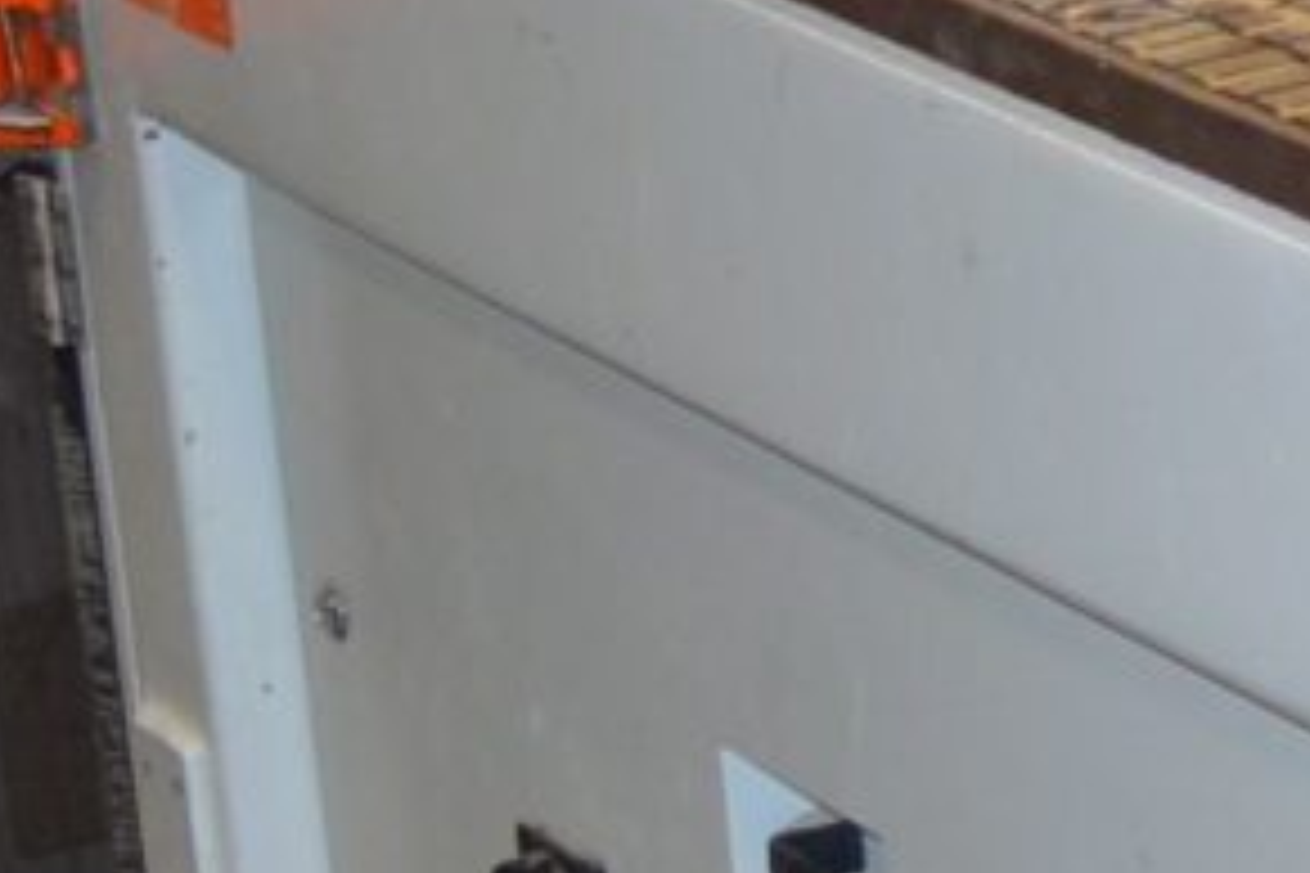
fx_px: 6913
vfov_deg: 7.2
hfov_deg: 8.5
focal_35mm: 190
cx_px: 4290
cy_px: -288
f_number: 4
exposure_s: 1/60
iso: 400
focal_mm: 18
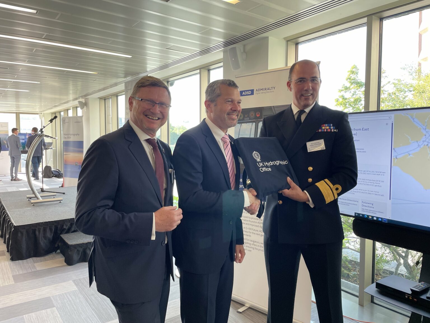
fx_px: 323
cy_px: 162
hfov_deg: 67.3
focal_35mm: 26
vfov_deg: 53.1
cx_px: 215
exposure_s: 1/100
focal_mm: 4.2
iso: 64
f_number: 1.6
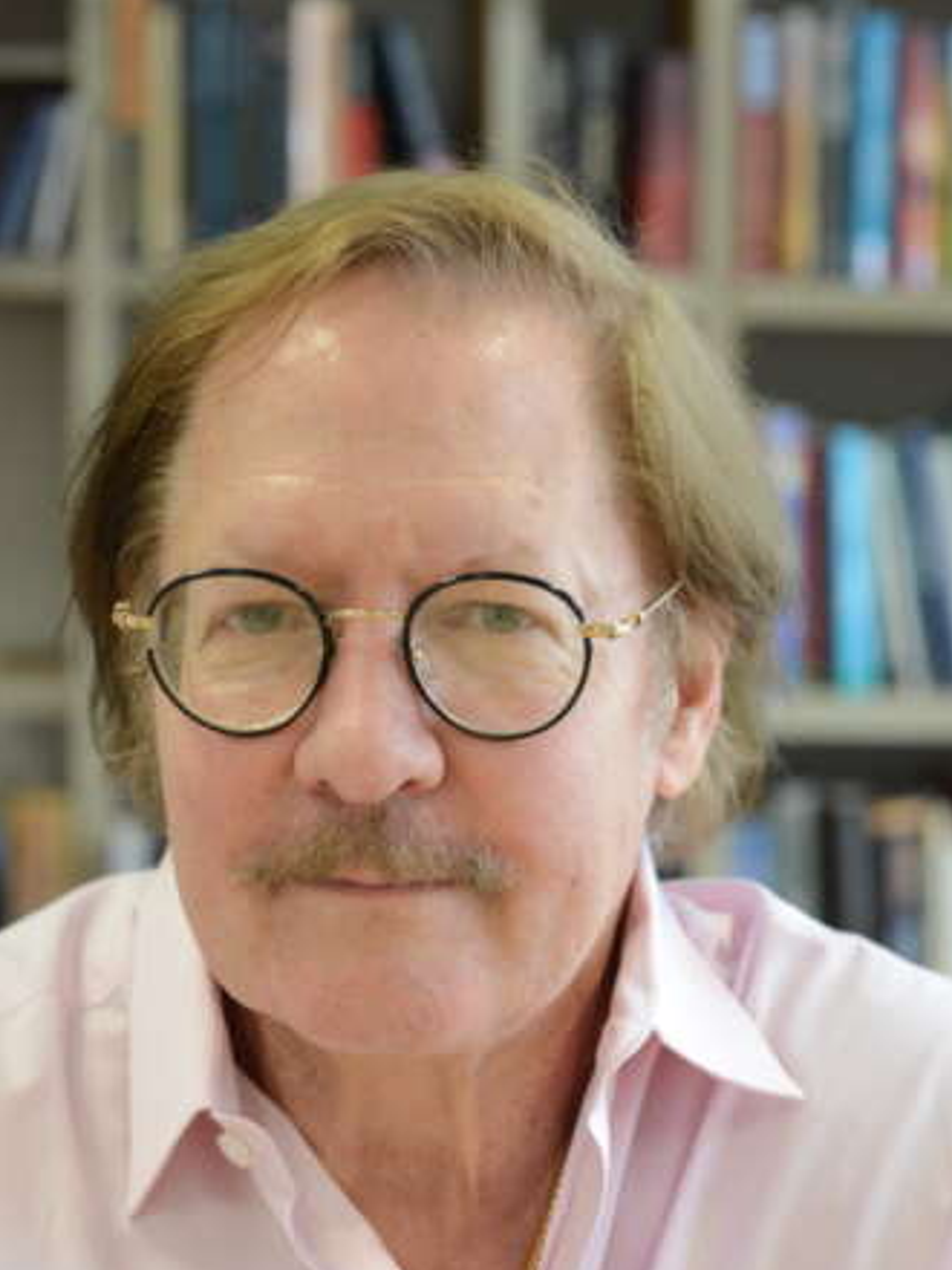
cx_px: 476
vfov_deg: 21.1
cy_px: 713
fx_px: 3410
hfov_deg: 15.9
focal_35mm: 93
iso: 2500
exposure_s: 1/100
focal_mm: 85
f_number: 5.6
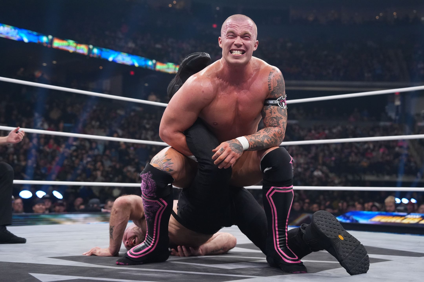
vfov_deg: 28.6
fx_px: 554
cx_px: 212
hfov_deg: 41.9
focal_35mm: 47
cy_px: 141
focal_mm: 47
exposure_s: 1/1000
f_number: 3.2
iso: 4000
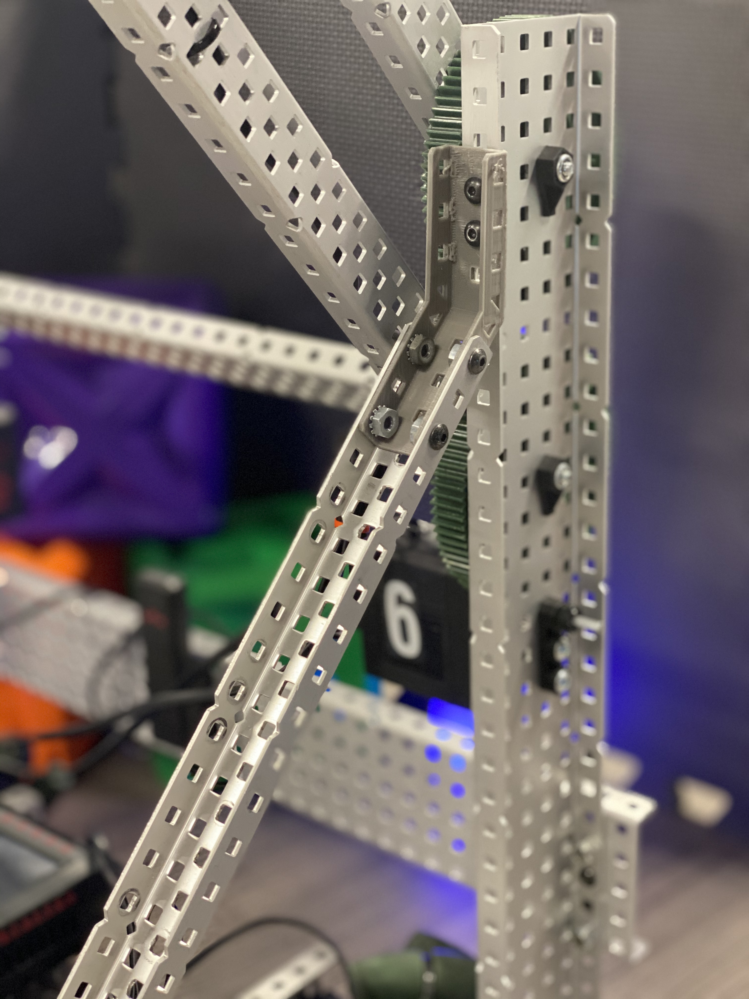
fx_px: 1500
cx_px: 374
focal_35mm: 52
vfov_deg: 36.8
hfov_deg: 28.0
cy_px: 500
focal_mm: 6
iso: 250
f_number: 2
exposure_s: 1/40
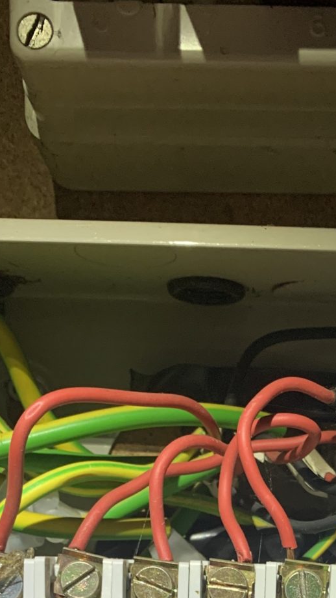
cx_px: 324
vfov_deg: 30.2
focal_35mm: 63
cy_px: 643
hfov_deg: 18.7
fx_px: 998
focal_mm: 4.25
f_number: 1.8
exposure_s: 1/50
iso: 100
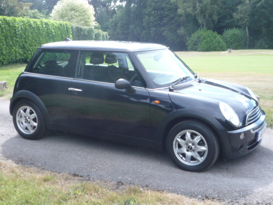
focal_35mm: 49
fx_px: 386
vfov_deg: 29.7
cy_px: 102
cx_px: 136
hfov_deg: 38.9
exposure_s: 1/100
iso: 100
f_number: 4
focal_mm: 5.2
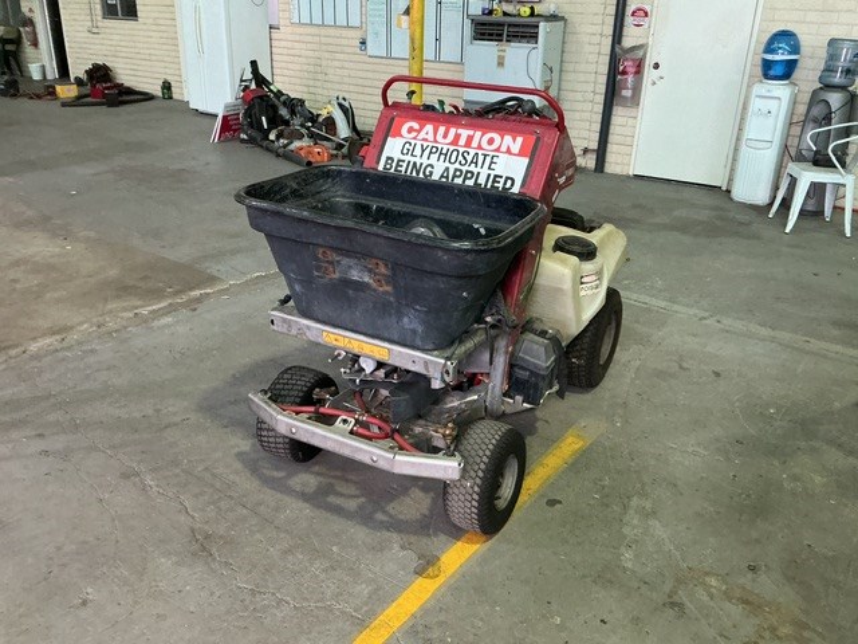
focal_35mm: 29
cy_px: 322
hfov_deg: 61.7
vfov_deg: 48.2
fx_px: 719
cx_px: 429
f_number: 1.8
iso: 160
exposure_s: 1/50
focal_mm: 3
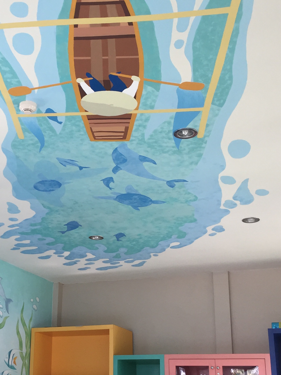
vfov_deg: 34.8
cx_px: 54
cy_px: 220
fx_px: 595
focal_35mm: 55
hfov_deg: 26.1
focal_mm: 4.15
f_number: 2.2
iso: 50
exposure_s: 1/100
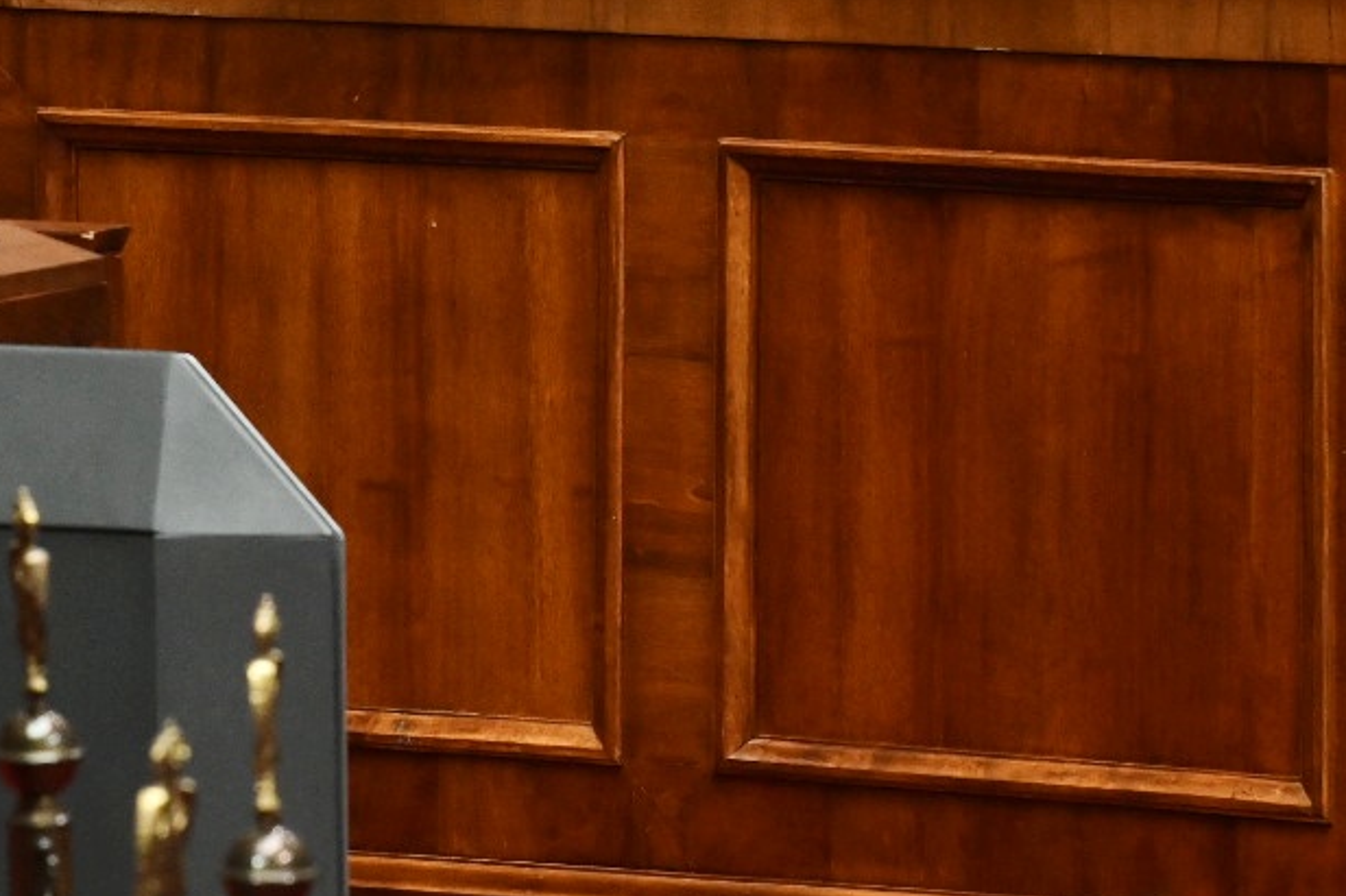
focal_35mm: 525
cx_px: 181
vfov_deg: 2.6
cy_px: -268
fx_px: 19623
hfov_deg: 3.9
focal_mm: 200
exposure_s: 1/200
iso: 2000
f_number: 8
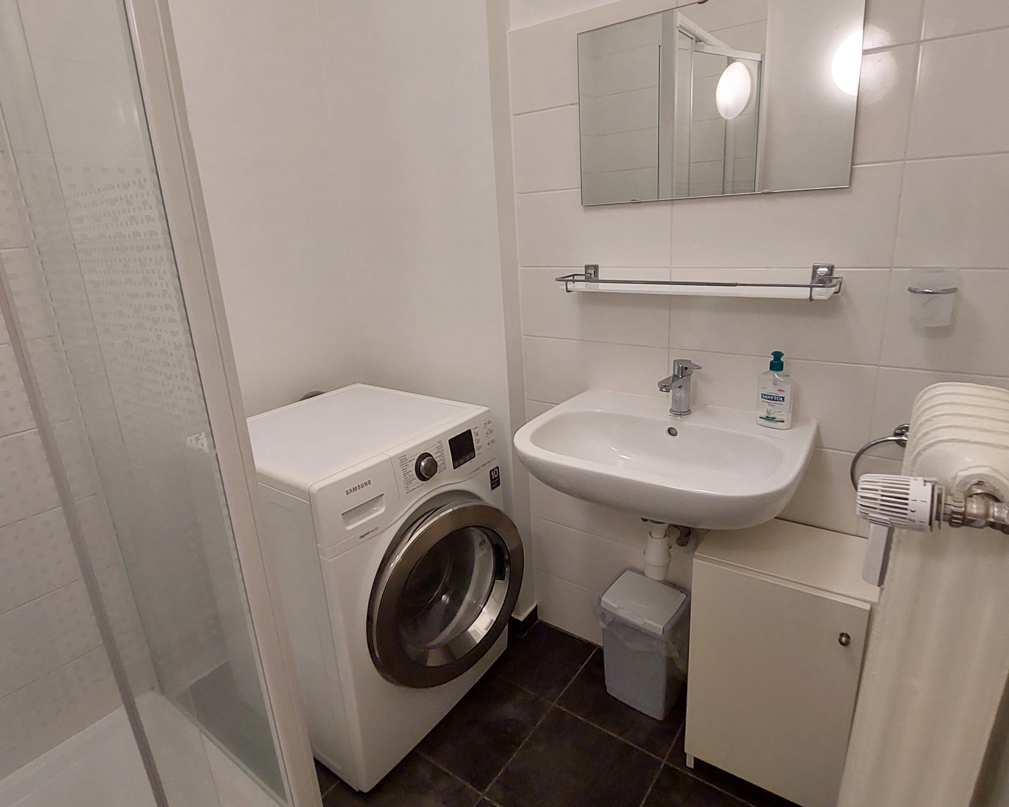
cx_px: 499
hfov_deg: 86.4
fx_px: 537
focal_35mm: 18
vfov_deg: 73.8
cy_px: 394
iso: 125
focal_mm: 1.74
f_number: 2.2
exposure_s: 1/50
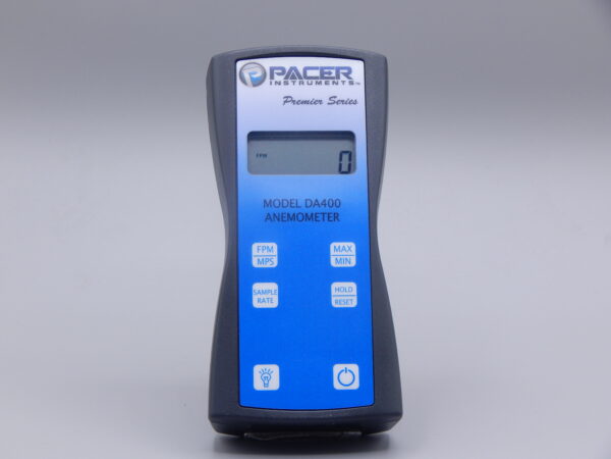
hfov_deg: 18.9
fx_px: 1836
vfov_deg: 14.2
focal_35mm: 104
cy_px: 230
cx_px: 306
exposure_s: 1/125
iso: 125
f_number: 4.5
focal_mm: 18.7
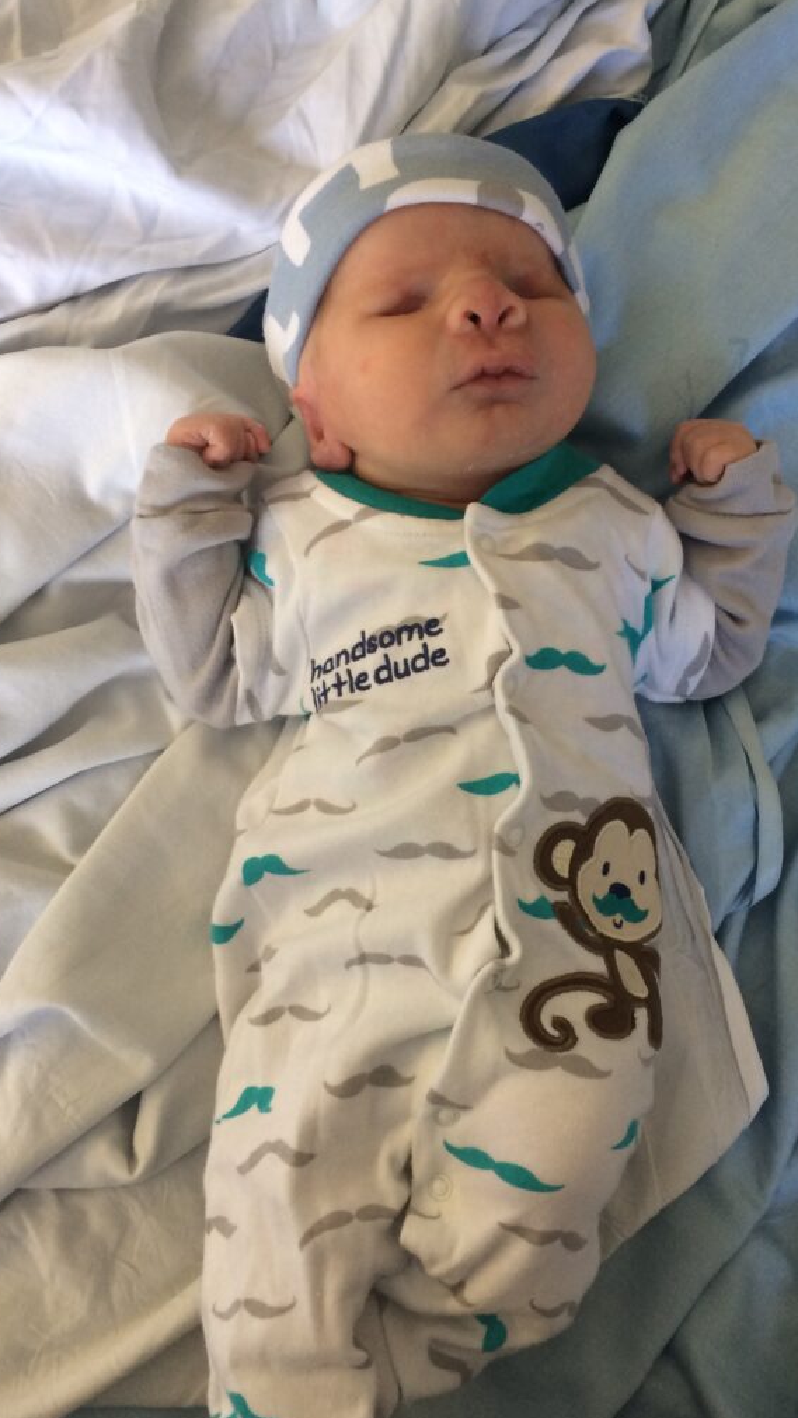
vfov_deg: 61.0
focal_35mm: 32
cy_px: 710
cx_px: 473
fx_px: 1203
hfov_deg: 36.6
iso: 80
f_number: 2.2
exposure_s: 1/30
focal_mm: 4.15
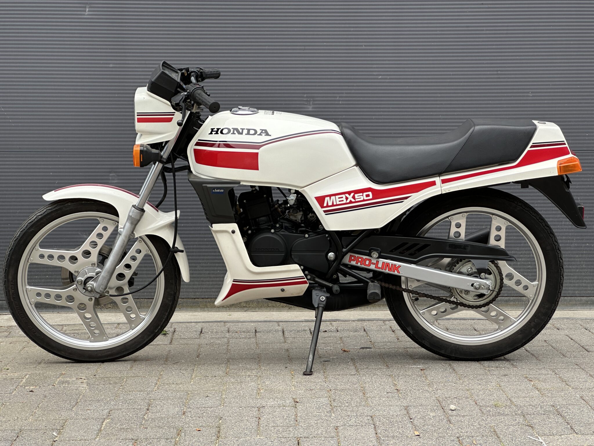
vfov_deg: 19.1
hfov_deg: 25.3
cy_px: 223
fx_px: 1321
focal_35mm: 77
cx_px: 297
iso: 32
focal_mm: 9
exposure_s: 1/130
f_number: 2.8
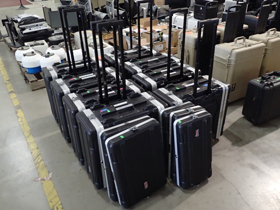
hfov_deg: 60.0
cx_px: 140
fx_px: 243
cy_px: 105
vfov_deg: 46.8
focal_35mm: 30
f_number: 2.3
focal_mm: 5.5
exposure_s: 1/30
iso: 640
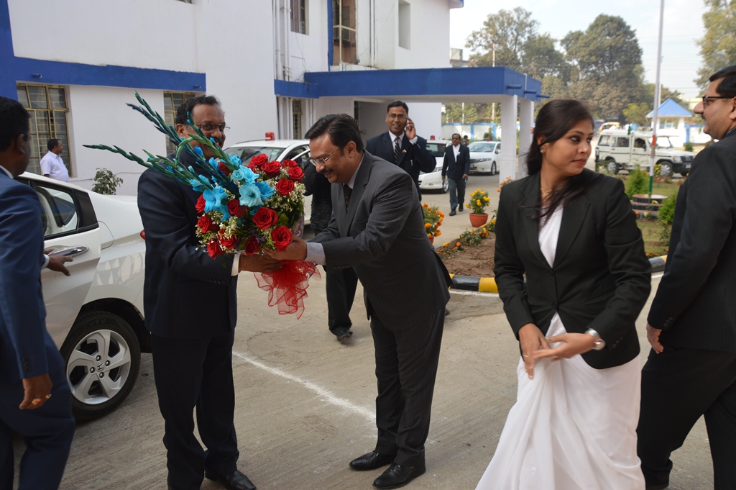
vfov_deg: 47.9
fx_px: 552
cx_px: 368
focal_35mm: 27
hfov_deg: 67.4
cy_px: 245
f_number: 5.6
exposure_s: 1/125
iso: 110
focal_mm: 18
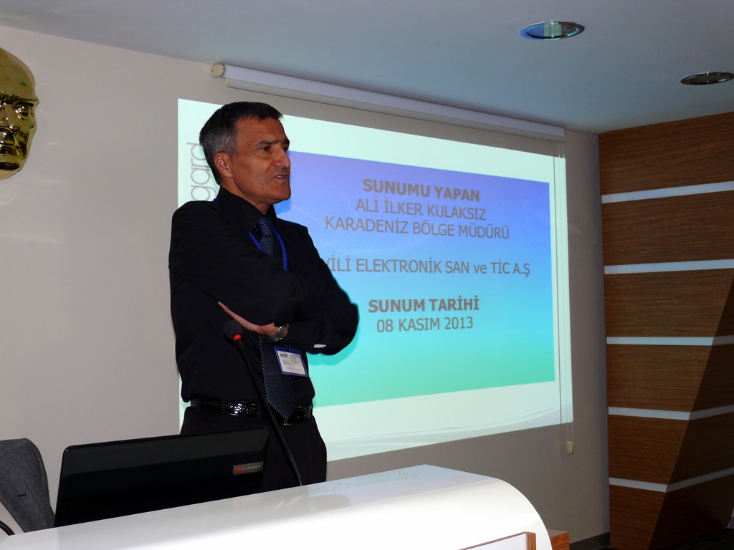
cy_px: 275
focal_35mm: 48
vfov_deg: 30.3
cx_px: 367
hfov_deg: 39.7
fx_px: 1018
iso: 100
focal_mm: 10.2
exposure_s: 1/30
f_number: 3.2
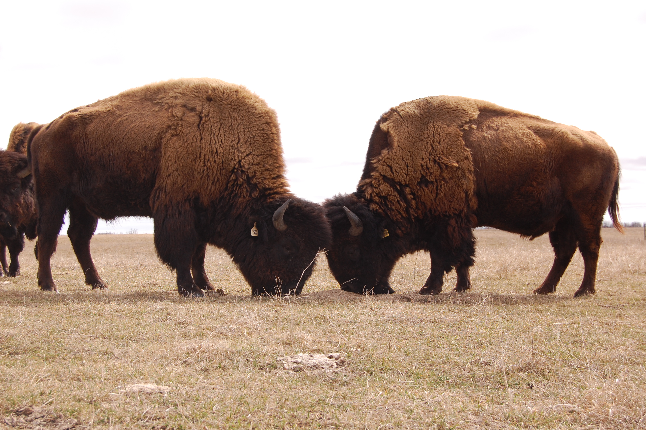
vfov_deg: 23.7
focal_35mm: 57
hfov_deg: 35.1
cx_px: 323
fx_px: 1022
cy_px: 215
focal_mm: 38
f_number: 9
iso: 200
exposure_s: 1/320
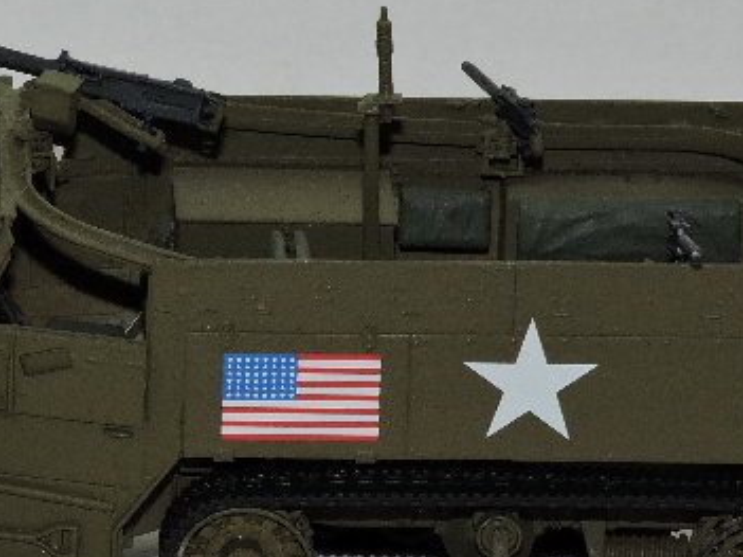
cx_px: 161
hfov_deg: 5.7
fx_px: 7424
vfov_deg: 4.3
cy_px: 382
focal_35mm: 346
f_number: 5
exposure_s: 1/60
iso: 200
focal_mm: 24.2
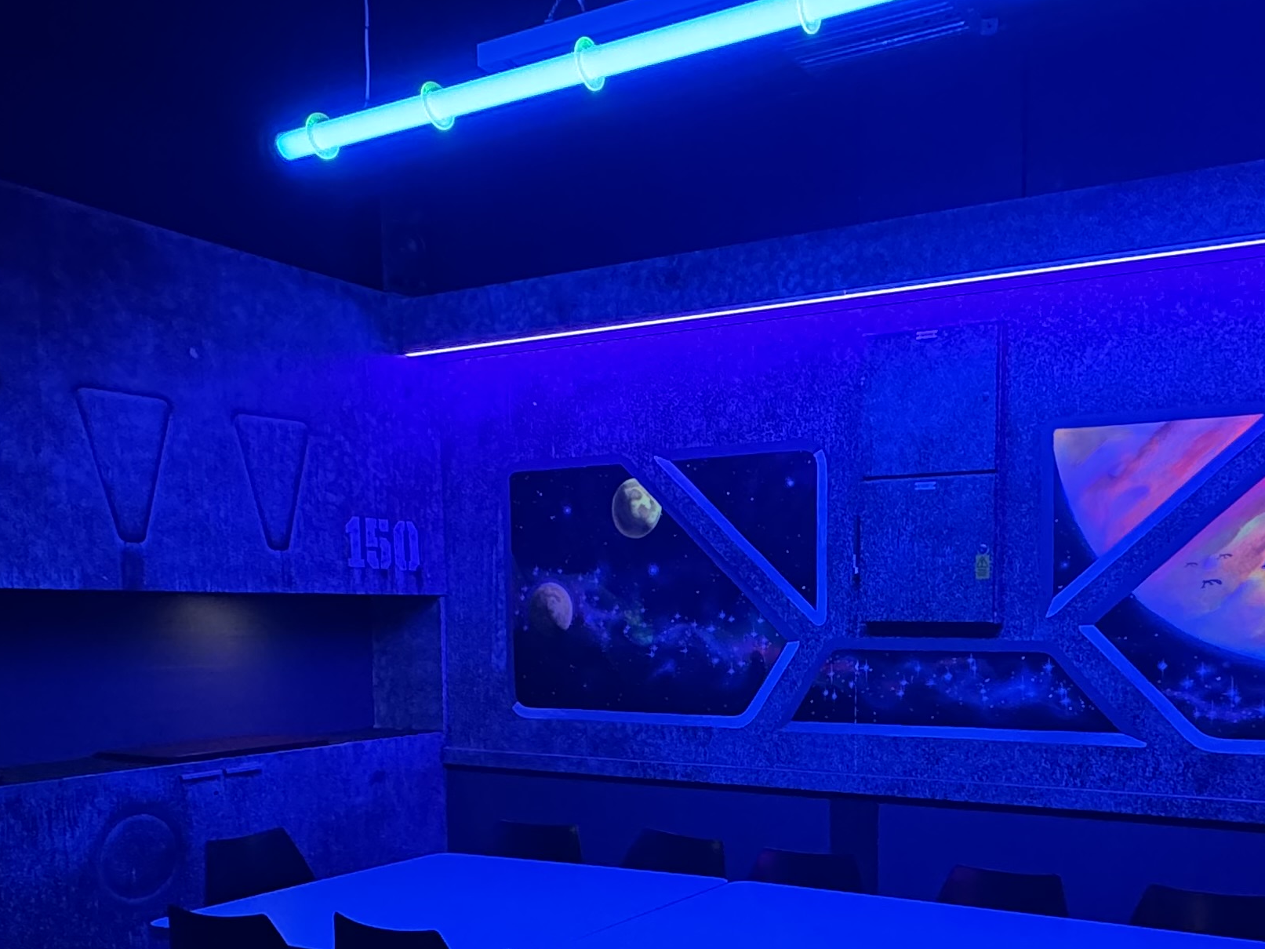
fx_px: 1279
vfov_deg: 39.4
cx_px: 757
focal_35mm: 35
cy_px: 729
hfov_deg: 52.3
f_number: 2.2
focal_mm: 2.22
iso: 400
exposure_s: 1/49
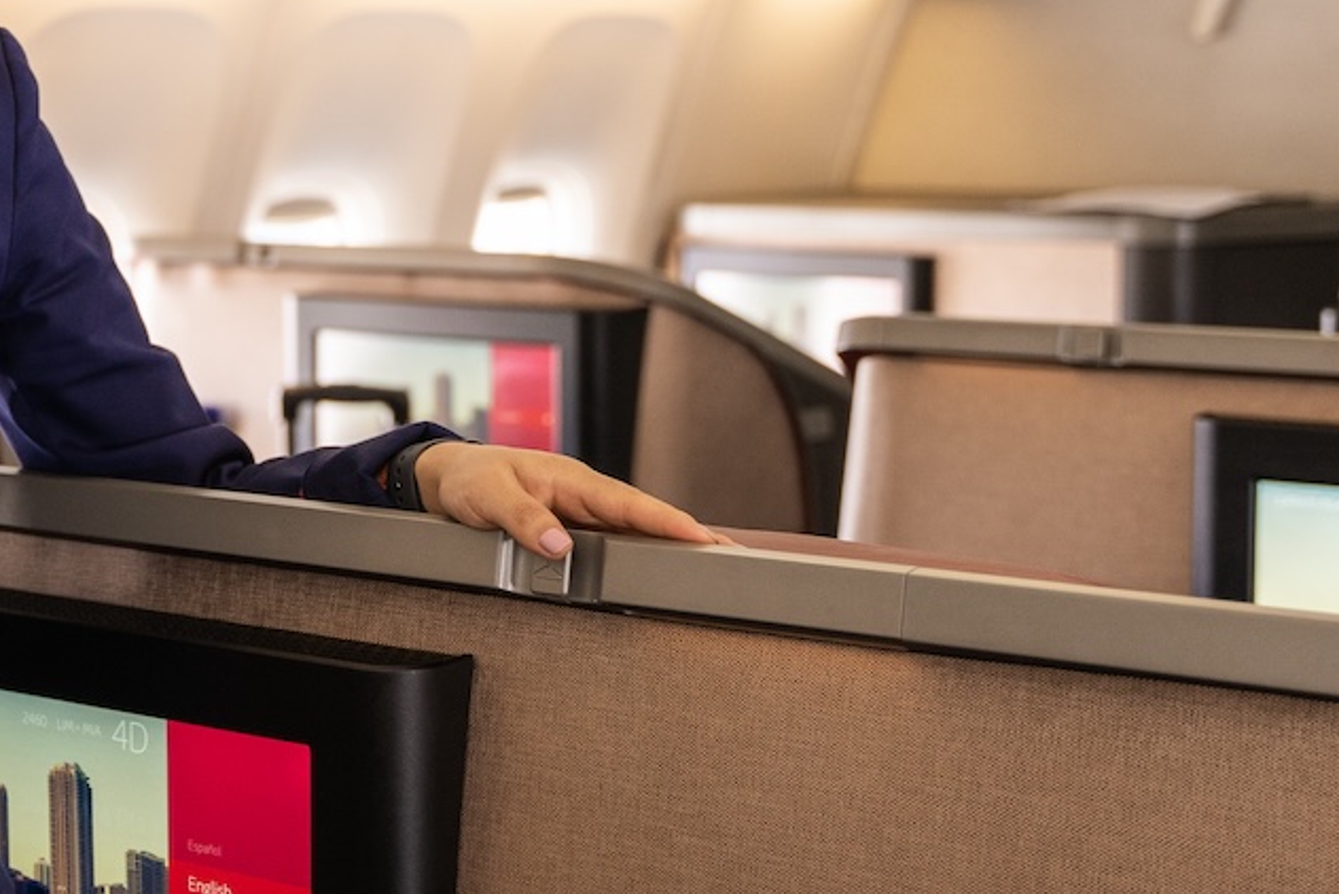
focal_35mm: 83
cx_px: 81
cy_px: 346
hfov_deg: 23.7
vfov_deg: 16.5
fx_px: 3089
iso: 640
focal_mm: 32.8
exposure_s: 1/125
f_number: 2.8
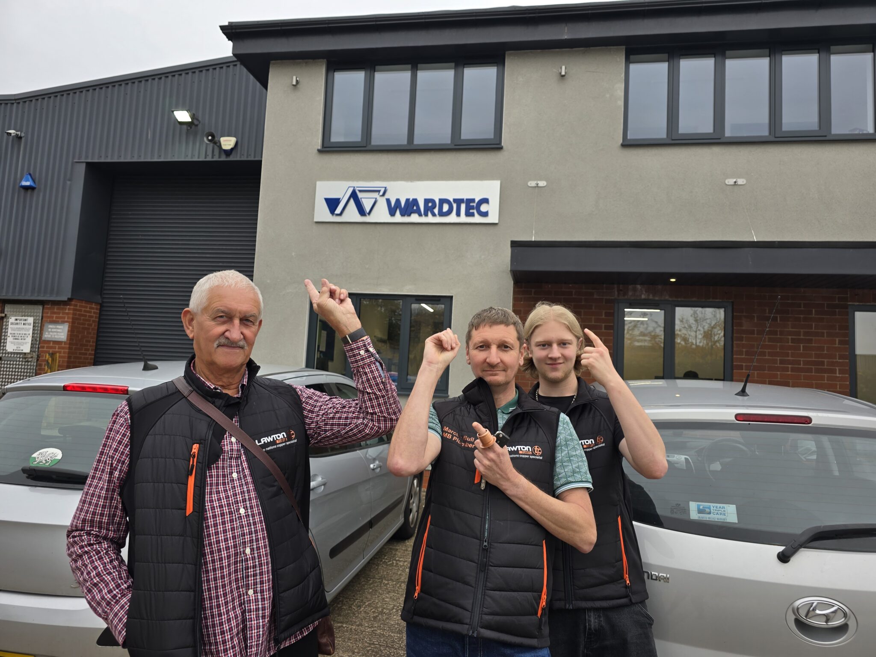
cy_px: 328
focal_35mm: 23
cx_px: 438
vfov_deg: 58.9
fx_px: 582
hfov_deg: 73.9
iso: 12
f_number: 1.7
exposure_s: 1/117
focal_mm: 6.3
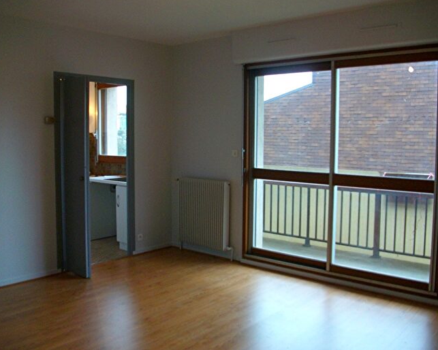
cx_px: 208
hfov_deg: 52.8
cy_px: 173
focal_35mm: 34
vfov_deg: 43.3
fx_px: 441
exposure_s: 1/40
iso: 158
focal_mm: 5.7
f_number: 2.9
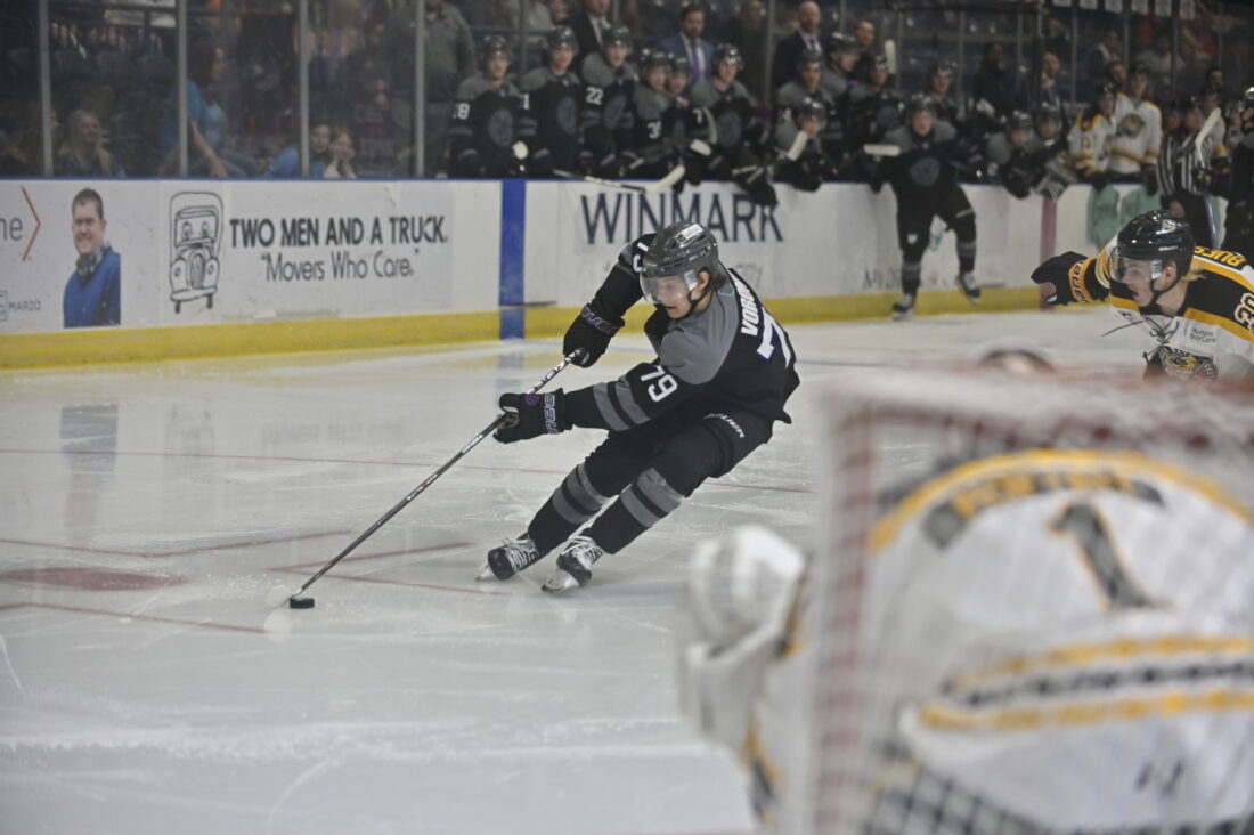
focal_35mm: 110
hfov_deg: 18.6
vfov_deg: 12.4
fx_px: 3829
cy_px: 418
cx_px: 627
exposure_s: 1/1000
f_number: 2.8
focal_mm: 110
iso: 1000
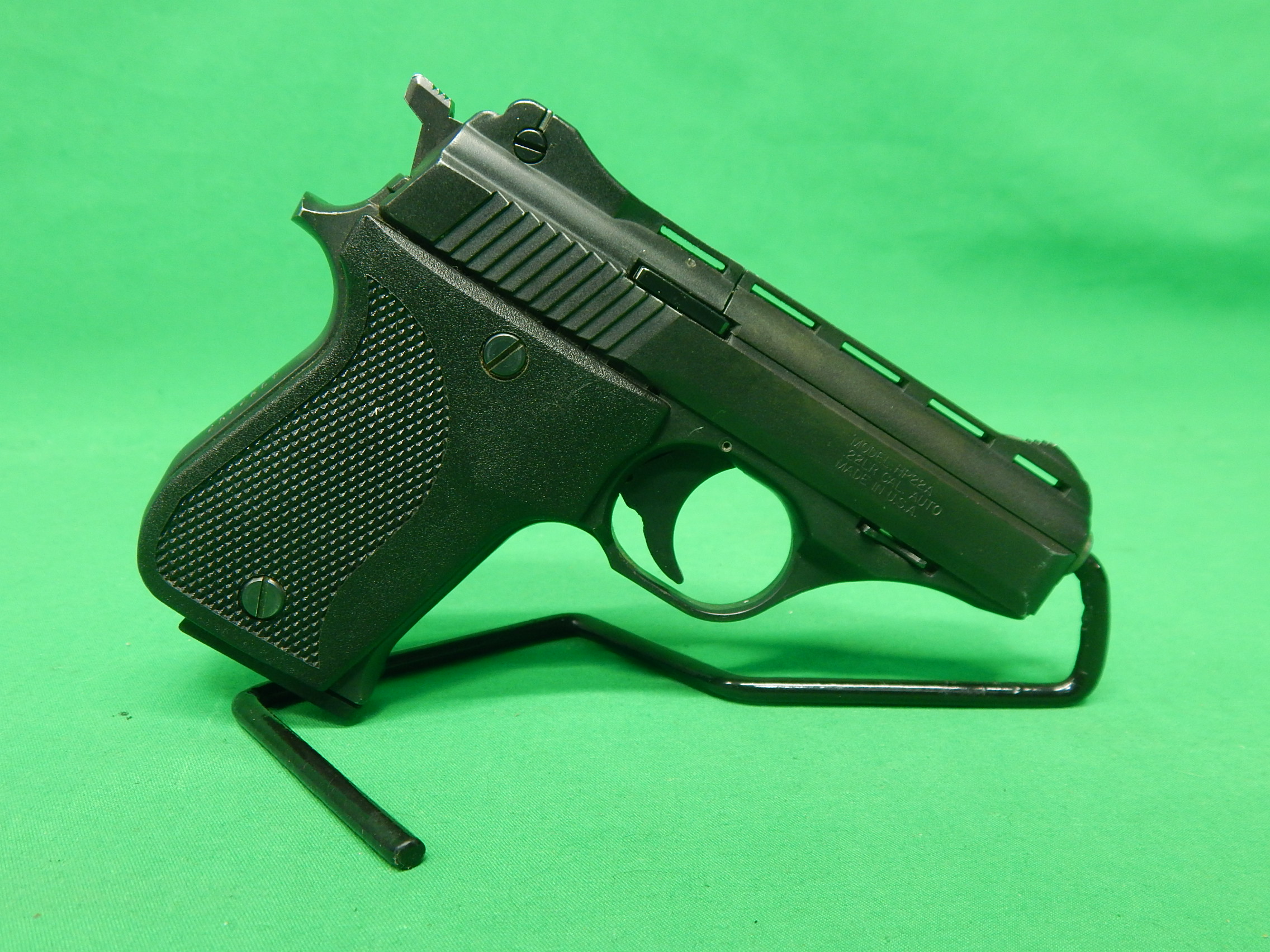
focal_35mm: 31
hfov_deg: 58.4
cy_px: 476
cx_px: 635
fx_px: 1137
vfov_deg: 45.4
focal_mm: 5.6
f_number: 3.2
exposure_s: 1/30
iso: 220
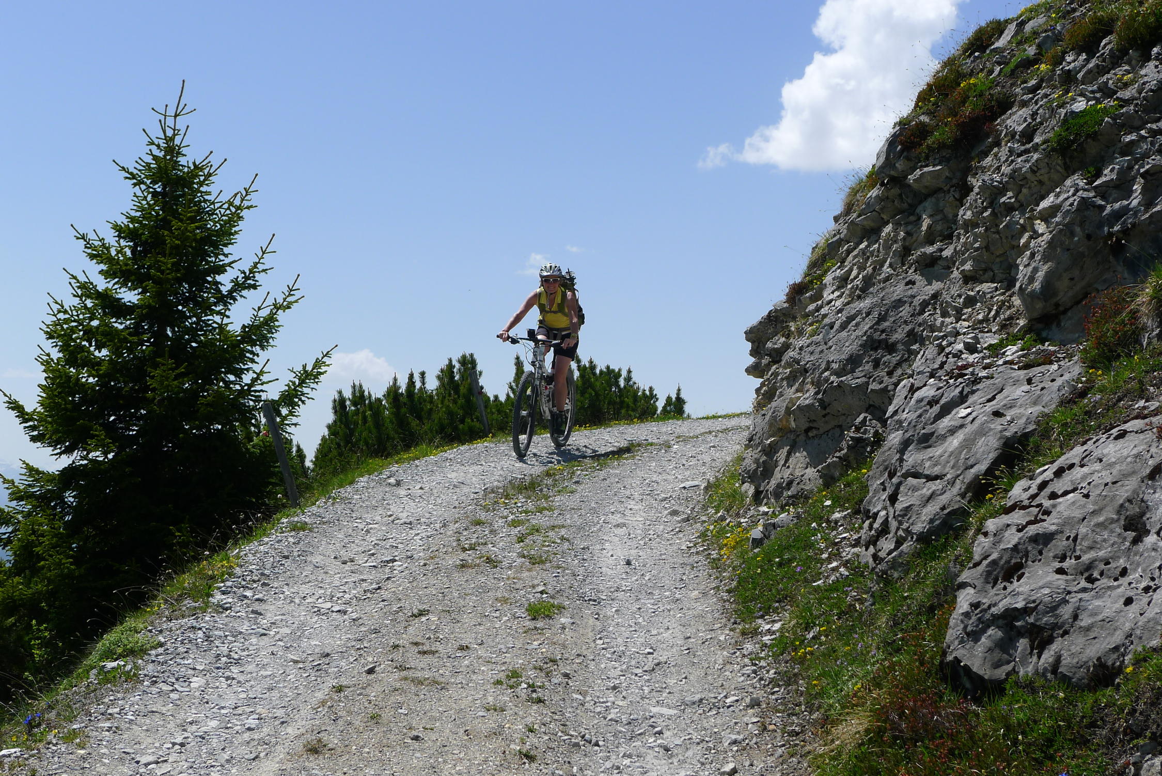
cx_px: 581
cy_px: 388
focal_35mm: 50
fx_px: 1614
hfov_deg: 39.6
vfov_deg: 27.0
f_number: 4.5
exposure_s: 1/800
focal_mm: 10.7
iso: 80
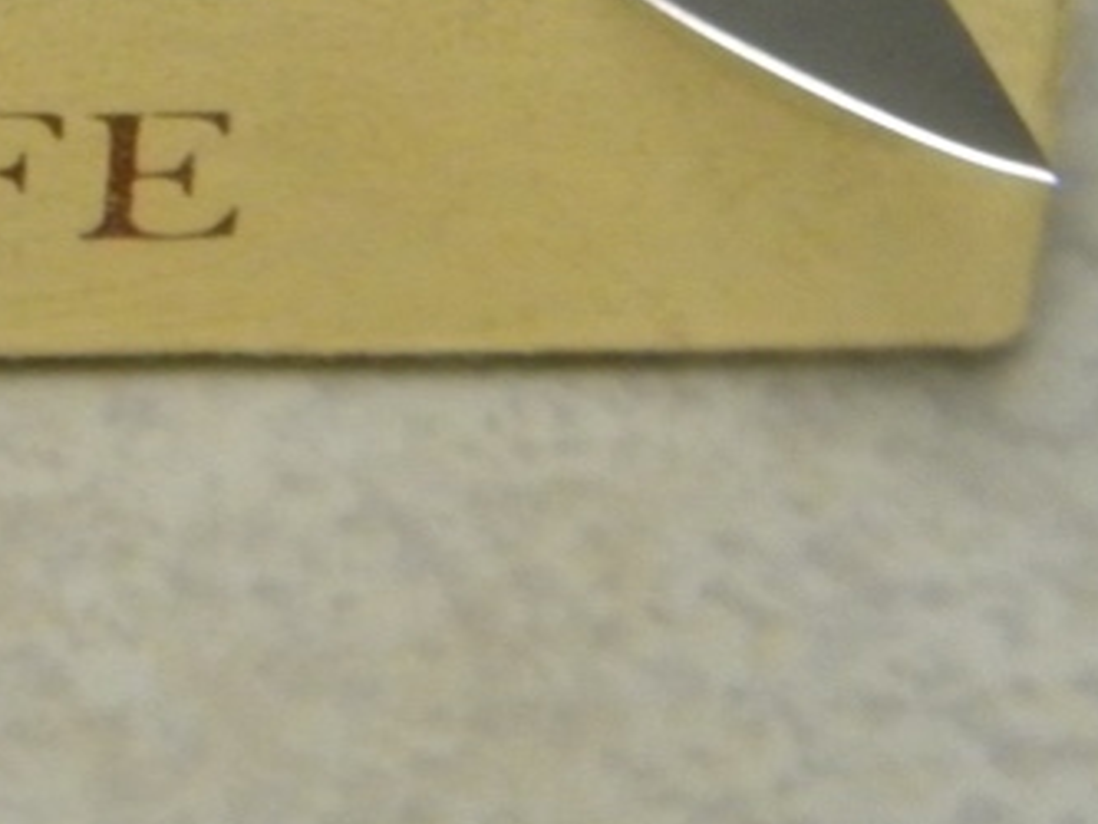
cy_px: -283
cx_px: -402
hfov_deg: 6.2
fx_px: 9995
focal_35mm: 315
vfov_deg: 4.7
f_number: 4.7
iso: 400
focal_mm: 19
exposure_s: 1/27.1
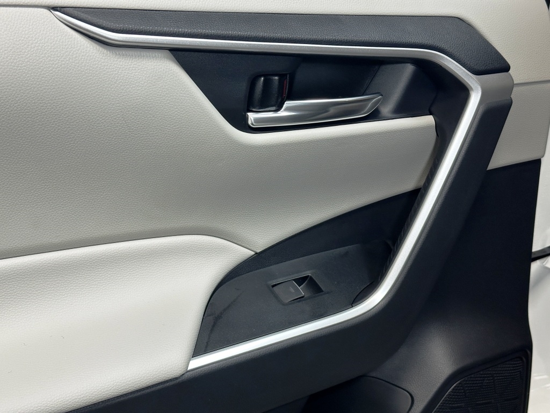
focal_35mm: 48
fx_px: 763
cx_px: 275
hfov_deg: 39.7
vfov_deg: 30.3
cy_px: 206
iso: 250
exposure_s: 1/40
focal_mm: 6.86
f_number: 1.78
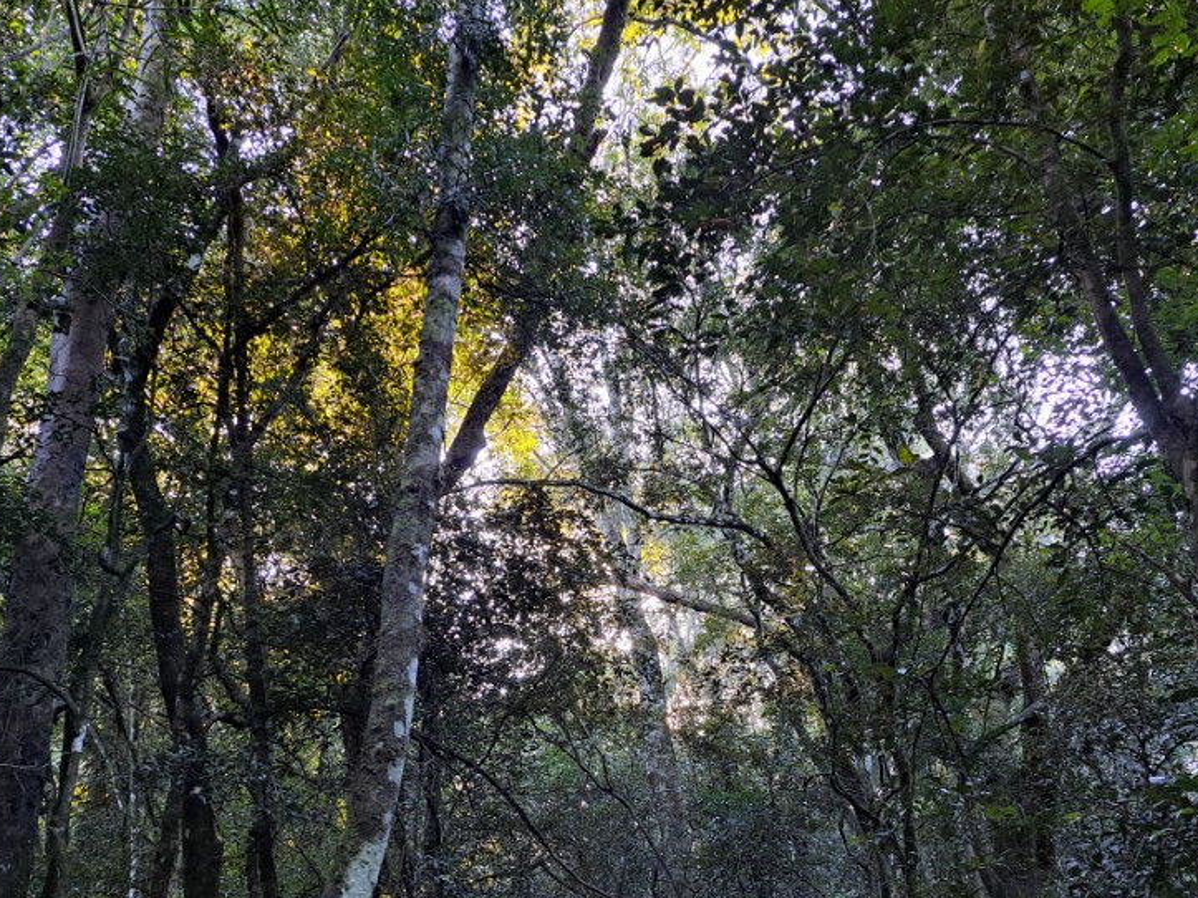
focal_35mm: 34
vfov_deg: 41.7
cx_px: 638
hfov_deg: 53.9
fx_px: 1176
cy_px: 502
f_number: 1.8
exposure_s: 1/50
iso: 250
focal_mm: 5.23
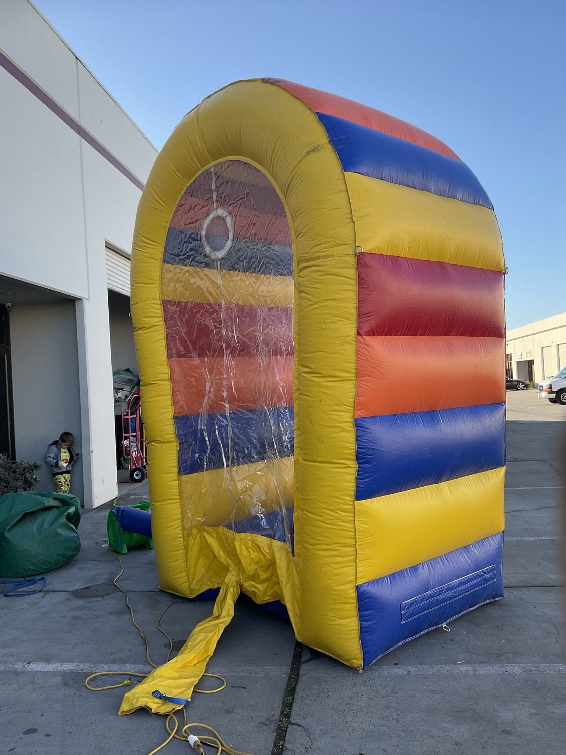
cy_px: 378
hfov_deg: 48.2
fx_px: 632
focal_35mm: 29
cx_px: 283
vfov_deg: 61.7
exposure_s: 1/486
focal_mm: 3
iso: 16
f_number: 1.8
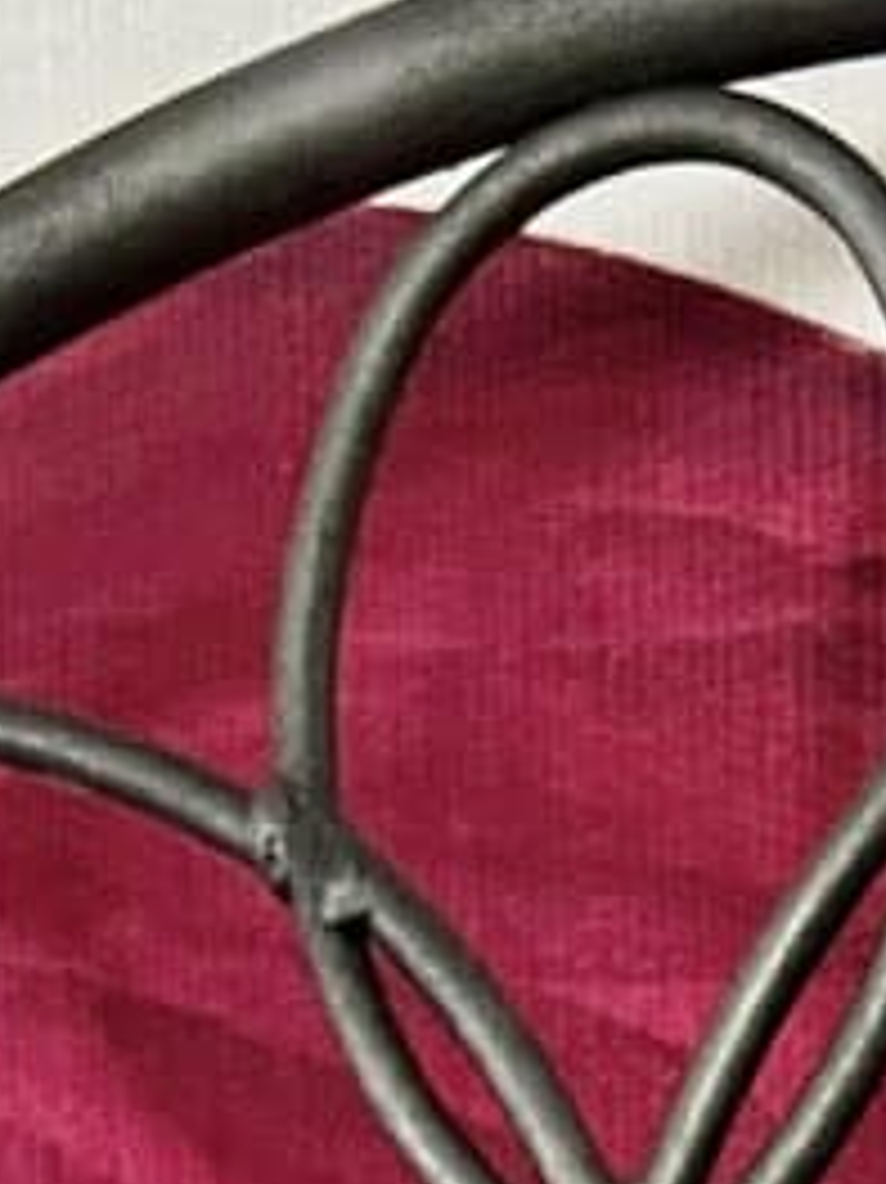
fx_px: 5191
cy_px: 3309
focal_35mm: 152
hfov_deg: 9.8
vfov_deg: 10.2
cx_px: 396
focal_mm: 5.7
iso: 640
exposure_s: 1/33
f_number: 1.5
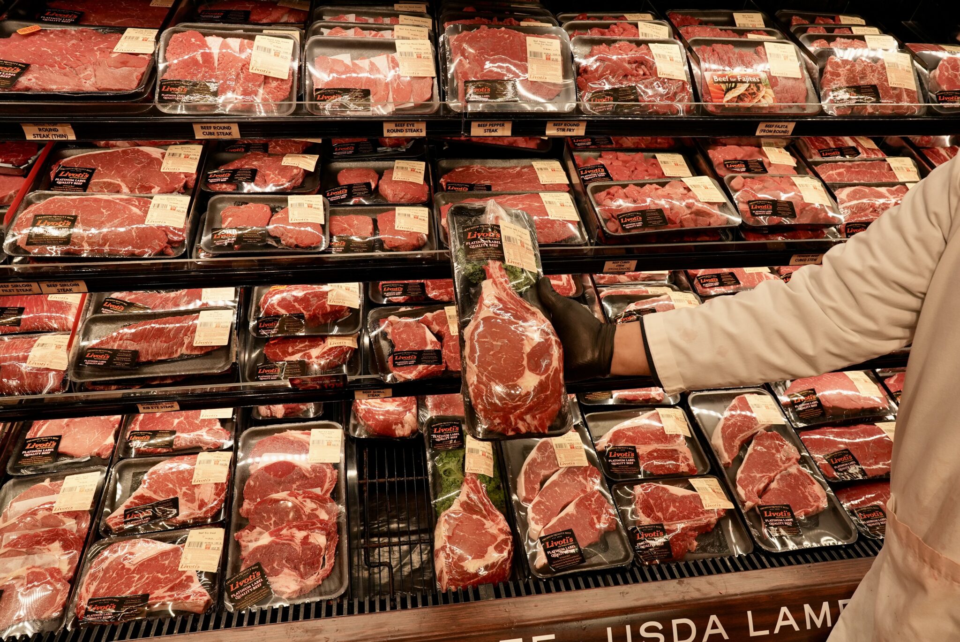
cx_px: 480
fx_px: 640
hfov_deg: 73.7
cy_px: 321
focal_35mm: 24
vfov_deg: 53.2
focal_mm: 24
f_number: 6.3
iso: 800
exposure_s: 1/160
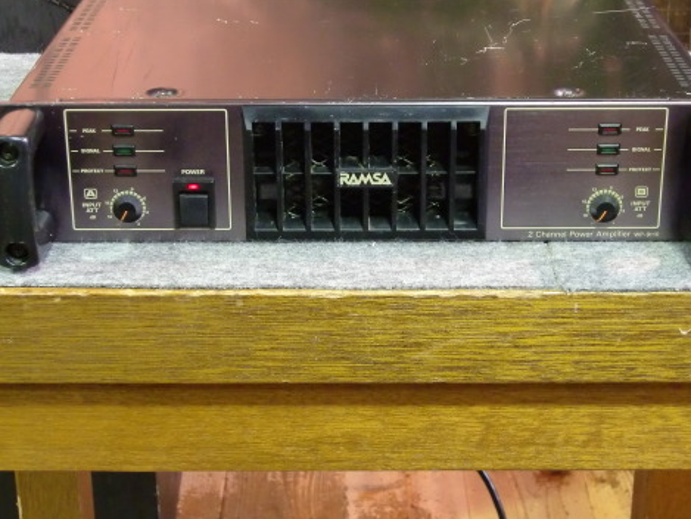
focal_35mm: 75
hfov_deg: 26.0
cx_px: 354
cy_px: 206
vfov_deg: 19.6
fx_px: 1498
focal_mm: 9.8
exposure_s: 1/13
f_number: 3.6
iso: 400
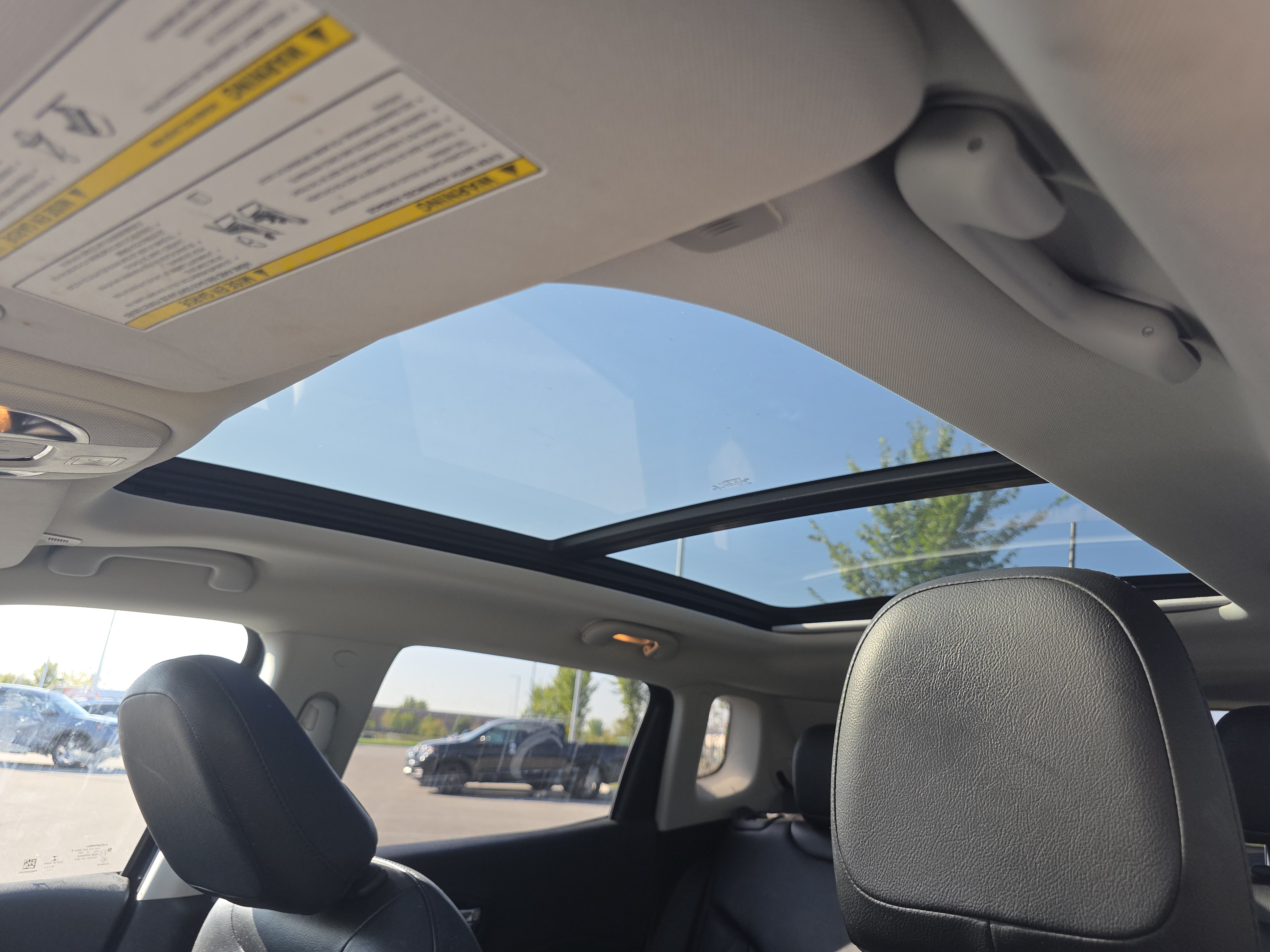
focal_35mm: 23
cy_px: 476
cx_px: 635
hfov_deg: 73.9
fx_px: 844
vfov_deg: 58.9
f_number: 1.7
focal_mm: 6.3
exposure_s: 1/359
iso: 40
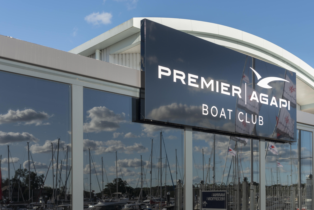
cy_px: 105
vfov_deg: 28.1
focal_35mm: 48
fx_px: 419
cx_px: 157
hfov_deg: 41.1
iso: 100
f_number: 6.3
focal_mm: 48
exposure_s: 1/320
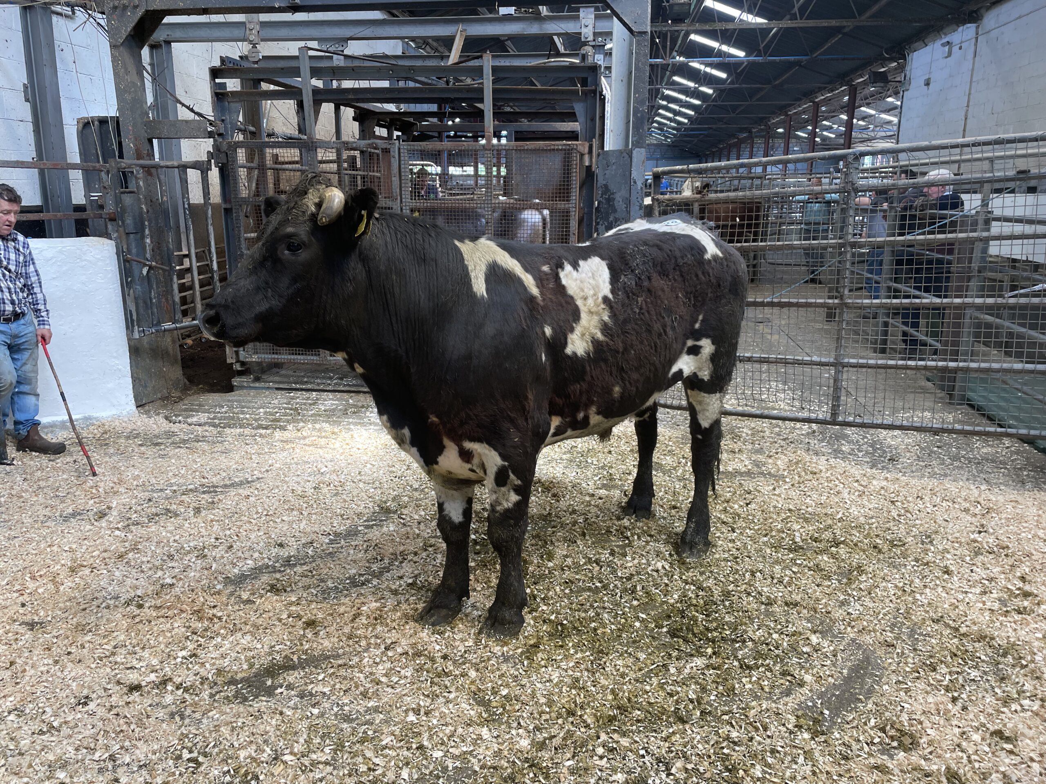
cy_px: 392
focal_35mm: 26
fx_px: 786
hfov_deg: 67.3
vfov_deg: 53.1
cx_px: 523
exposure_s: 1/100
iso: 50
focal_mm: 4.2
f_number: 1.6
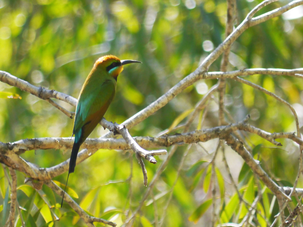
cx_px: 152
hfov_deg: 5.0
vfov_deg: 3.7
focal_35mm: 400
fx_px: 3503
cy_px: 114
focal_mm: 200
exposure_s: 1/400
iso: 400
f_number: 5.6
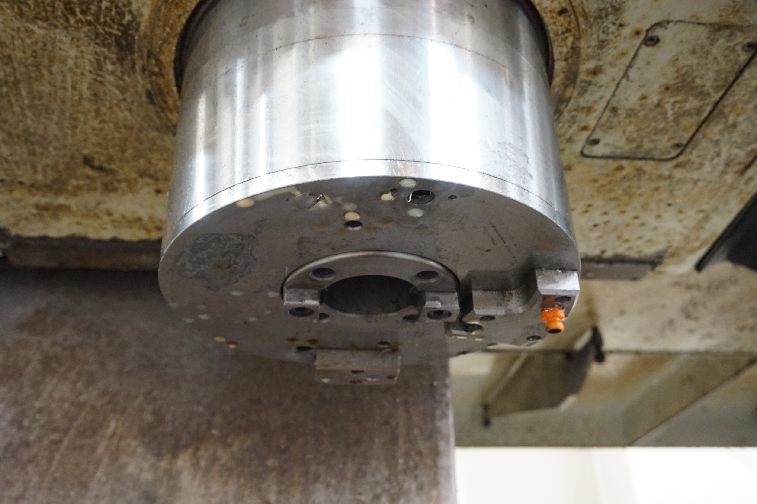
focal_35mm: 36
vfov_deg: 36.8
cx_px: 378
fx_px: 757
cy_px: 252
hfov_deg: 53.2
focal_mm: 24
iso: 3200
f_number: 4.5
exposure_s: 1/30
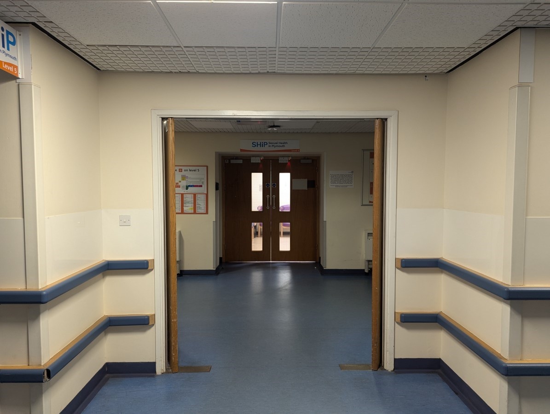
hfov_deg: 71.5
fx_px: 382
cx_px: 275
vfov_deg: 56.9
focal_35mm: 24
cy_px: 207
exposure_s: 1/25
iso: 137
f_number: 1.85
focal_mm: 6.81
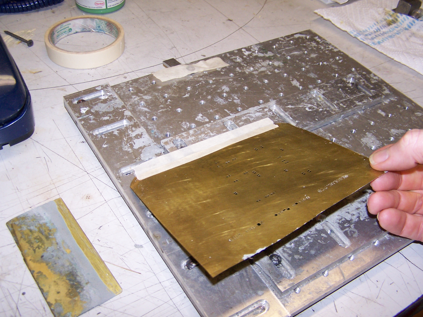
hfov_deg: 49.0
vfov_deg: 37.7
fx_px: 464
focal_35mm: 38
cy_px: 158
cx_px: 212
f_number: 2.8
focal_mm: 6.3
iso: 140
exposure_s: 1/60
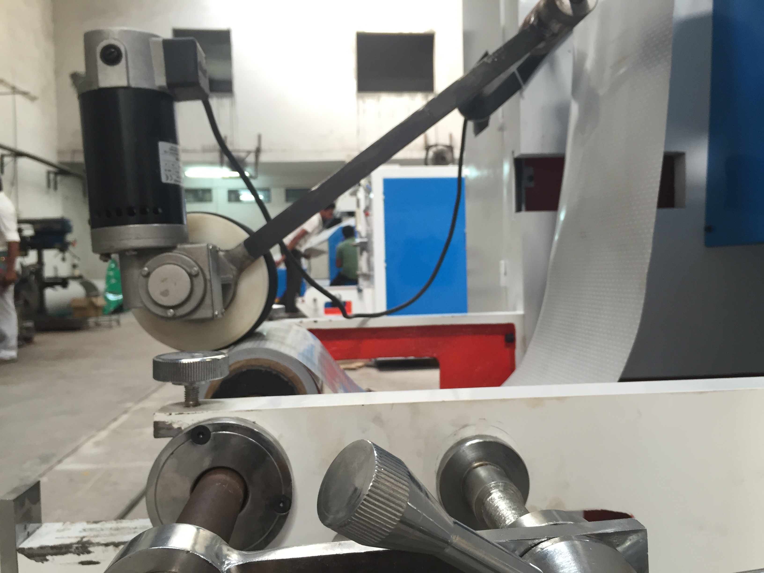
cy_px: 286
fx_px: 640
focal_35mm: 29
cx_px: 382
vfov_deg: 48.2
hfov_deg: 61.7
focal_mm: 4.15
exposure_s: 1/33
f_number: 2.2
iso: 80
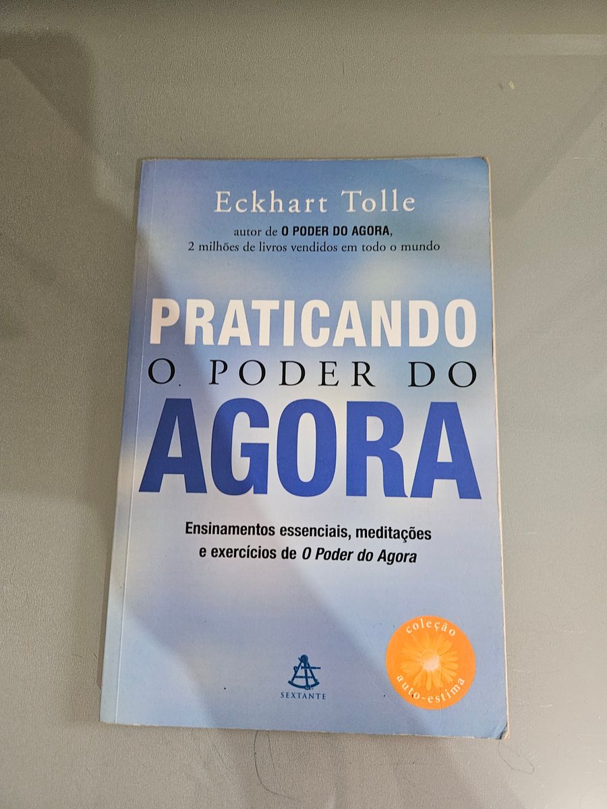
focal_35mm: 23
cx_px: 304
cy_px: 404
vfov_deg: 73.9
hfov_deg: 58.9
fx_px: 538
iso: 500
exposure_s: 1/60
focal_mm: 5.4
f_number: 1.8
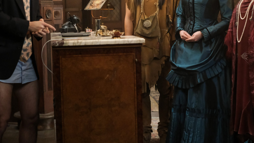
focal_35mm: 77
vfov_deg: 15.6
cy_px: 35
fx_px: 519
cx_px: 143
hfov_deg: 27.5
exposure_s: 1/125
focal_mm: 35
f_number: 2
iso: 6400
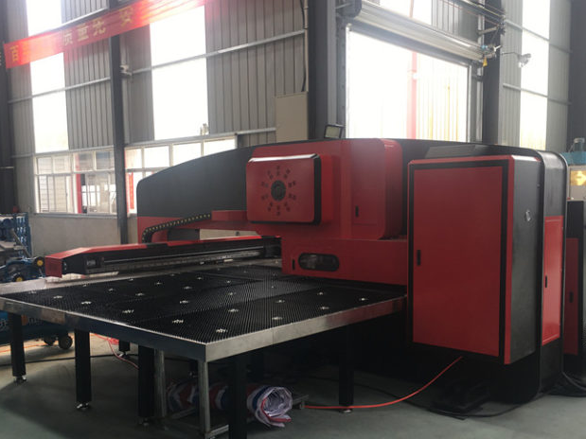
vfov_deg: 39.5
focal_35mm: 36
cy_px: 257
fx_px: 609
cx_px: 316
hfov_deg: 51.3
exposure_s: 1/105
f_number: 2.2
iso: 25
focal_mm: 4.15
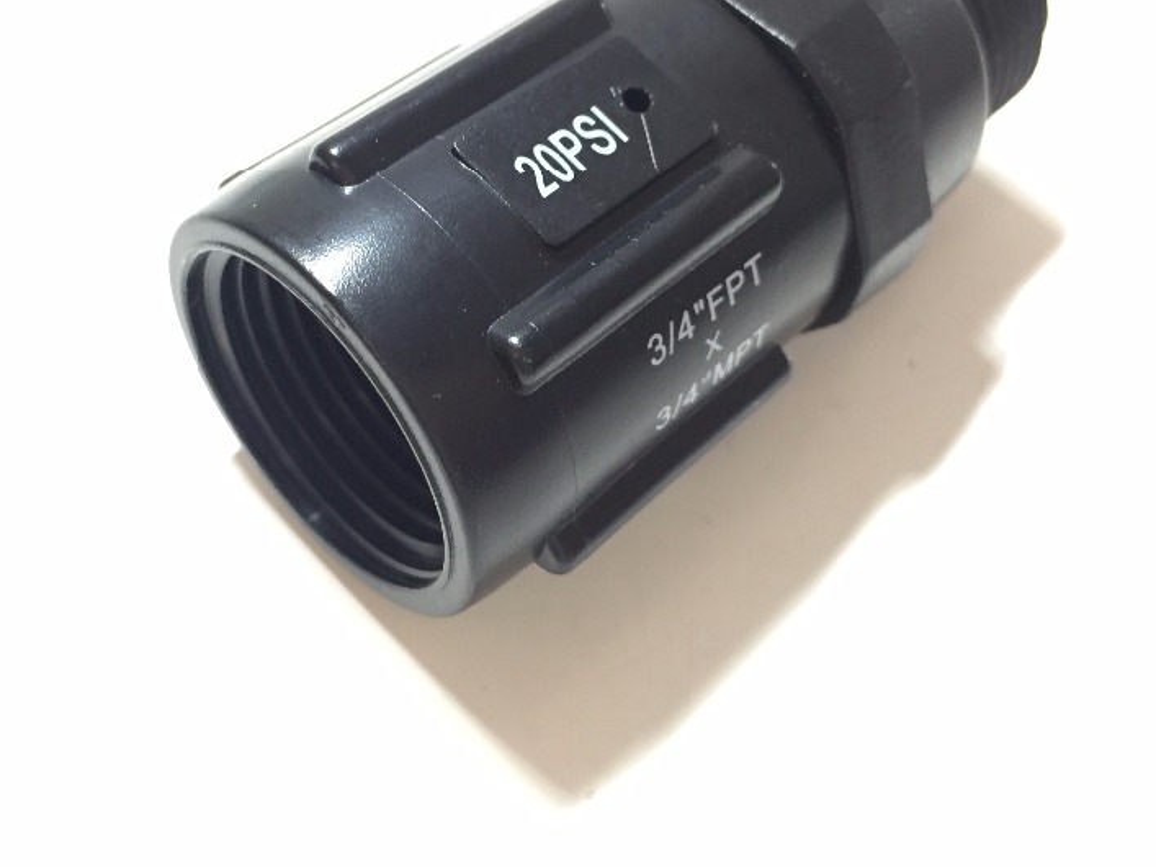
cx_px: 504
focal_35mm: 41
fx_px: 1369
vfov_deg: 34.7
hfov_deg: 45.7
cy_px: 272
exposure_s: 1/33
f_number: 2.2
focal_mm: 4.15
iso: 200
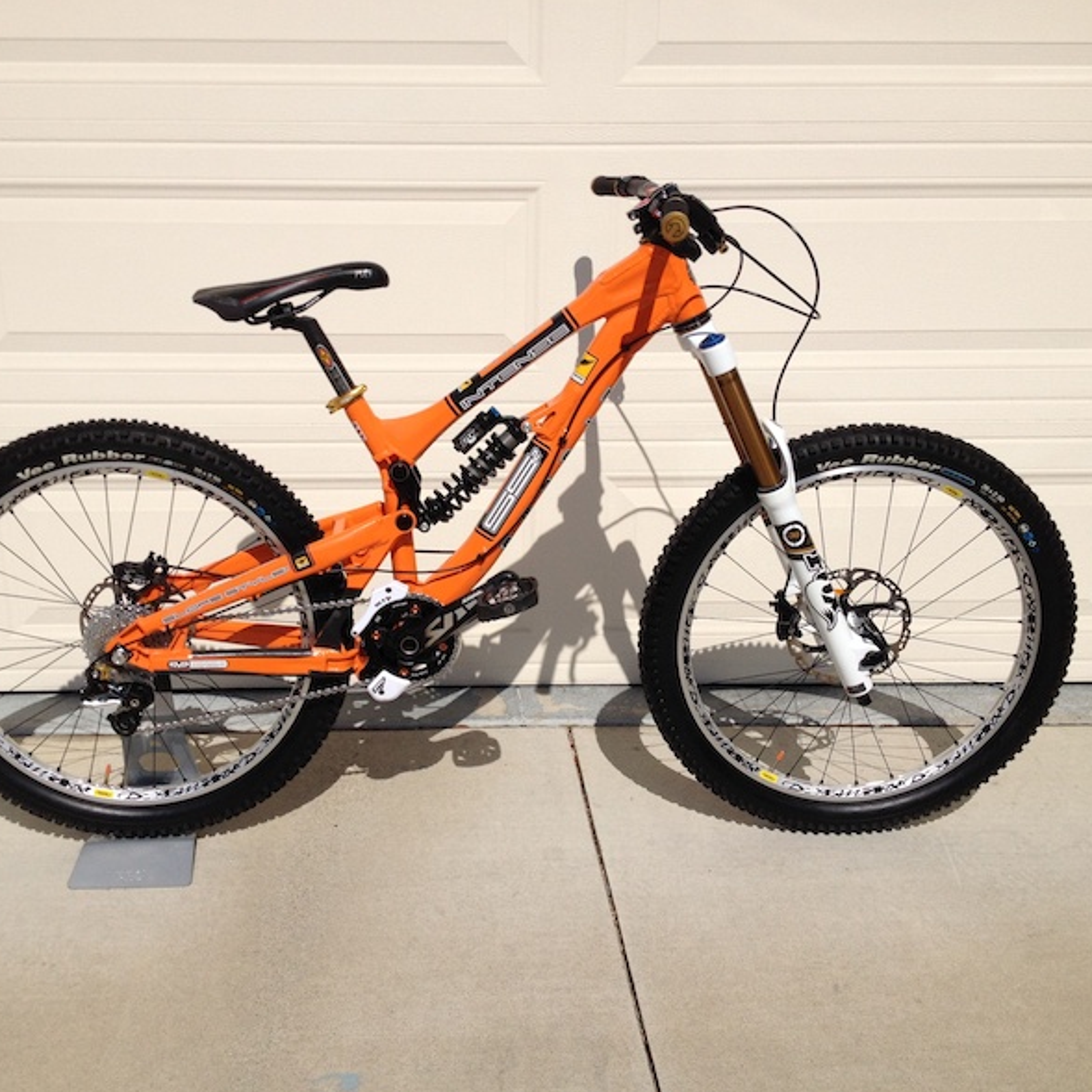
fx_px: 1499
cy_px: 549
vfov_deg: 40.0
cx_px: 506
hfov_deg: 40.0
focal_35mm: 42
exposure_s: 1/4608
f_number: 2.4
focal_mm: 4.28
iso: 50
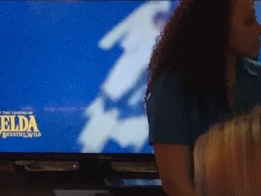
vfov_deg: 7.2
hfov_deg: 9.8
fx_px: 1419
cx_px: -250
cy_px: -362
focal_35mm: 188
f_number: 2.2
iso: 64
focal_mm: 4.15
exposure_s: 1/30
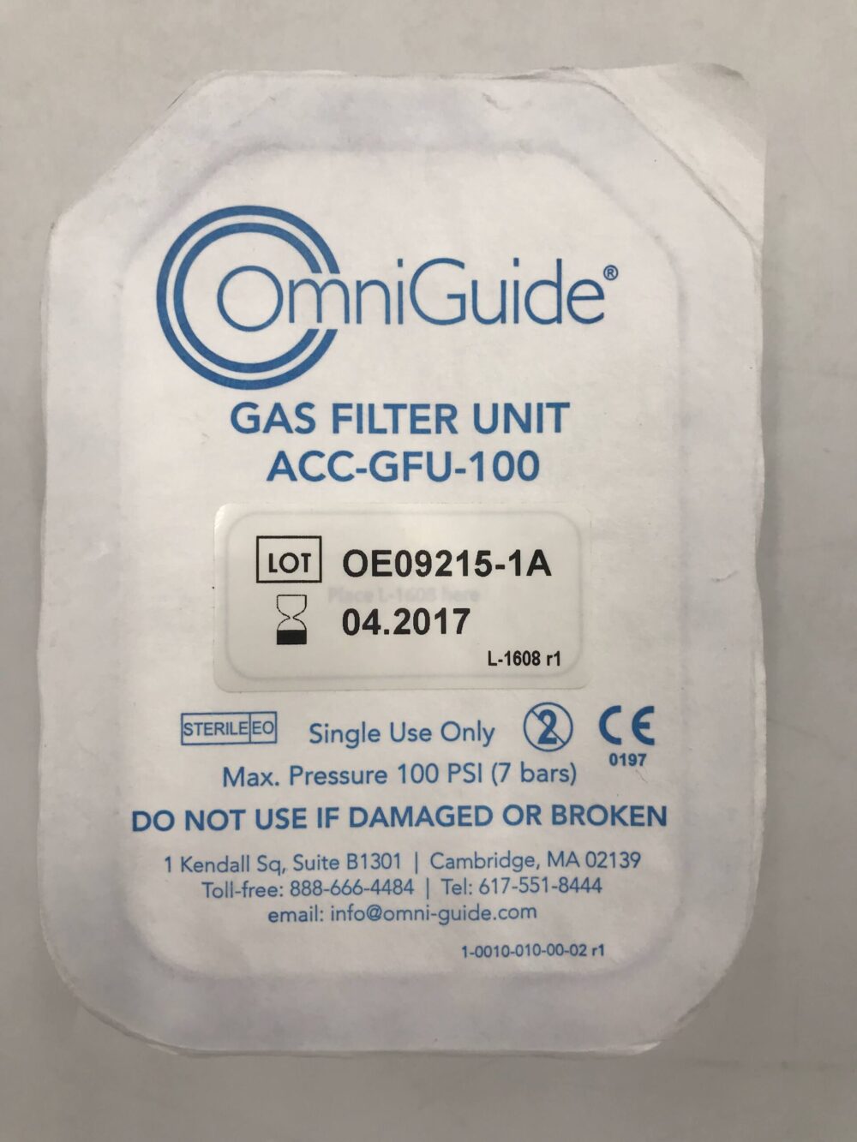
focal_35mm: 28
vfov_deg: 63.4
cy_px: 571
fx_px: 924
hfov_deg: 49.8
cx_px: 428
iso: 25
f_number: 1.8
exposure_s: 1/60
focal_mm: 3.99
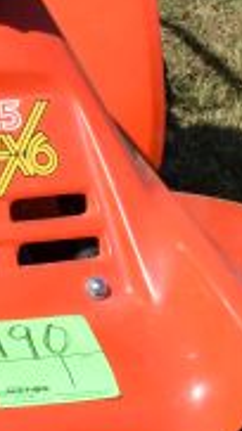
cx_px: -47
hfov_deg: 5.7
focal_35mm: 212
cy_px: 290
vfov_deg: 10.2
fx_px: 2425
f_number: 10
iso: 200
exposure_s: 1/400
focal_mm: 24
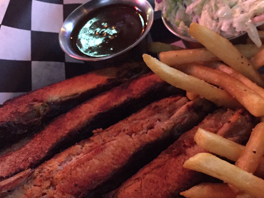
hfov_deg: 41.1
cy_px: 87
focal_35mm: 46
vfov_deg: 31.5
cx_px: 152
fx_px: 351
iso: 1000
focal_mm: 4.15
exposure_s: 1/15
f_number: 2.2
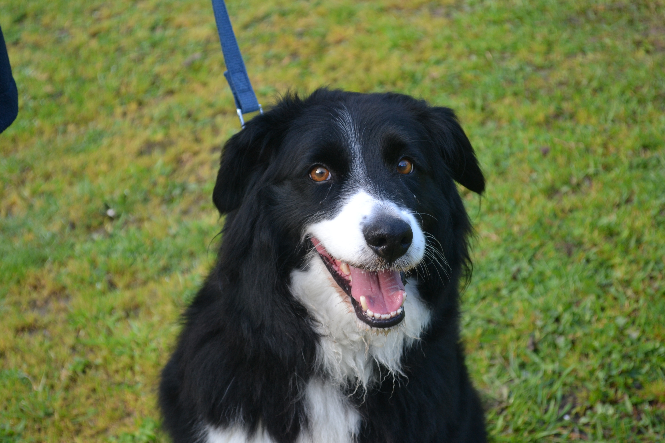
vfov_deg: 16.6
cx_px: 332
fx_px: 1524
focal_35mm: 82
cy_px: 222
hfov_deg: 24.6
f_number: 5.6
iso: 320
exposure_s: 1/125
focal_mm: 55
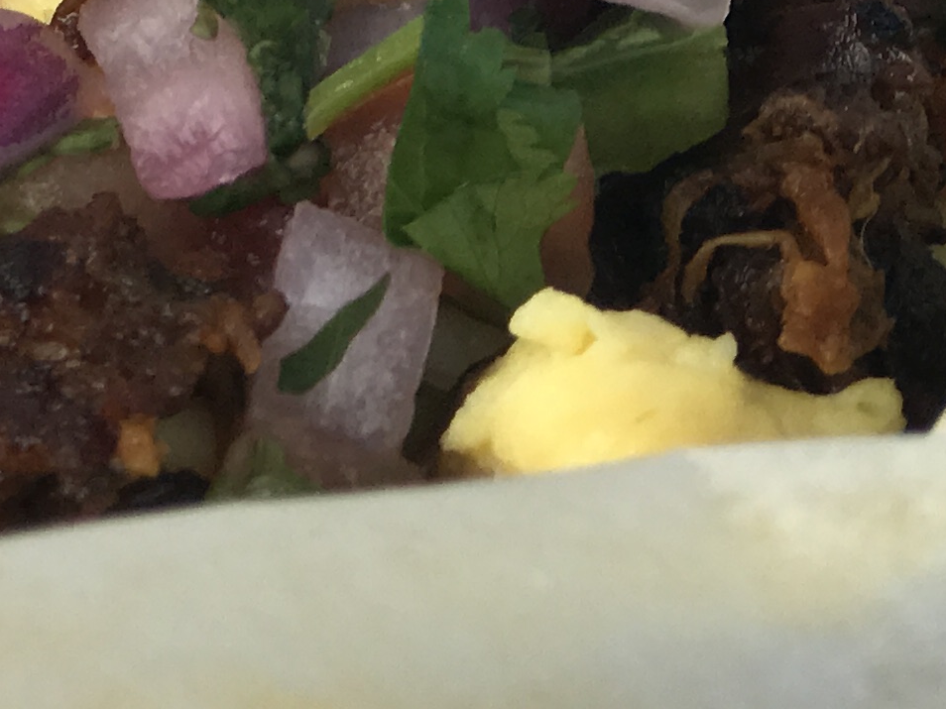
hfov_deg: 8.1
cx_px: -191
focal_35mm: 241
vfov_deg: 6.0
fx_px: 6584
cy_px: -552
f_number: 2.8
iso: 20
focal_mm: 6.6
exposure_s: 1/188
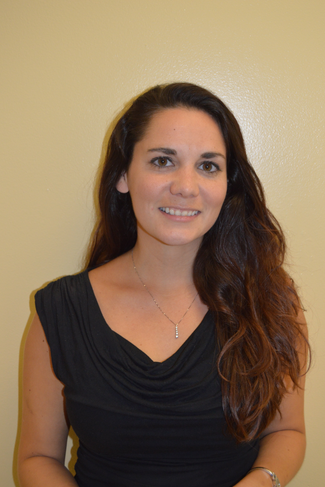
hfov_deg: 31.2
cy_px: 249
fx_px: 582
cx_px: 165
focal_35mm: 43
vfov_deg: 45.4
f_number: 4
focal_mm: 28
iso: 900
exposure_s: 1/60
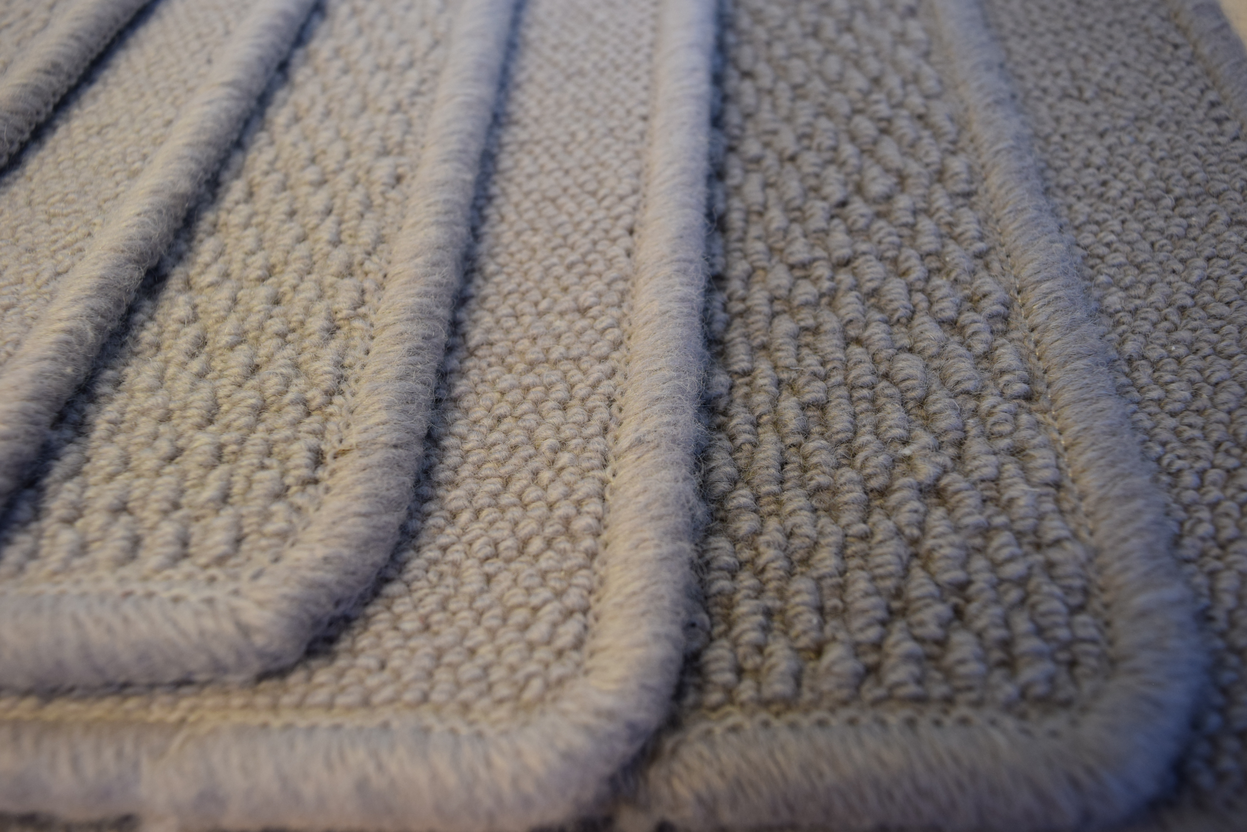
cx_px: 624
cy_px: 416
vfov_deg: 43.6
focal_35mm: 30
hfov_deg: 61.9
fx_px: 1039
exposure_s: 1/125
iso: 560
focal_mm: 20
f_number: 5.6
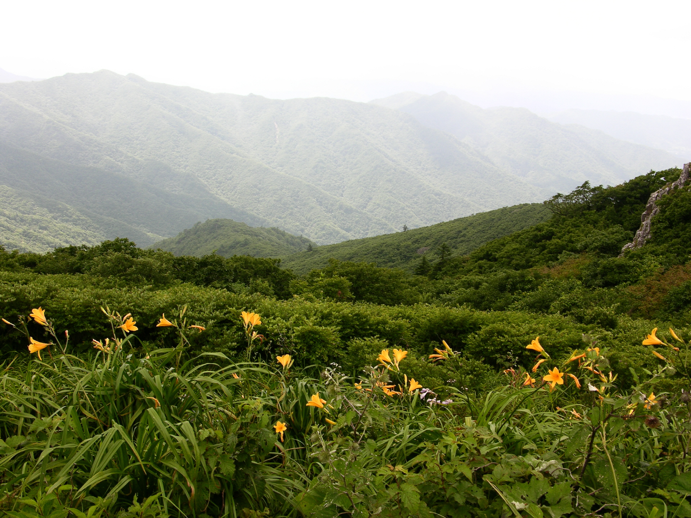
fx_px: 699
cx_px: 346
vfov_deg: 40.7
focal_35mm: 35
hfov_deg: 52.6
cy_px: 259
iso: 50
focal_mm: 8.9
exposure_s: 1/76.1
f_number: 6.3
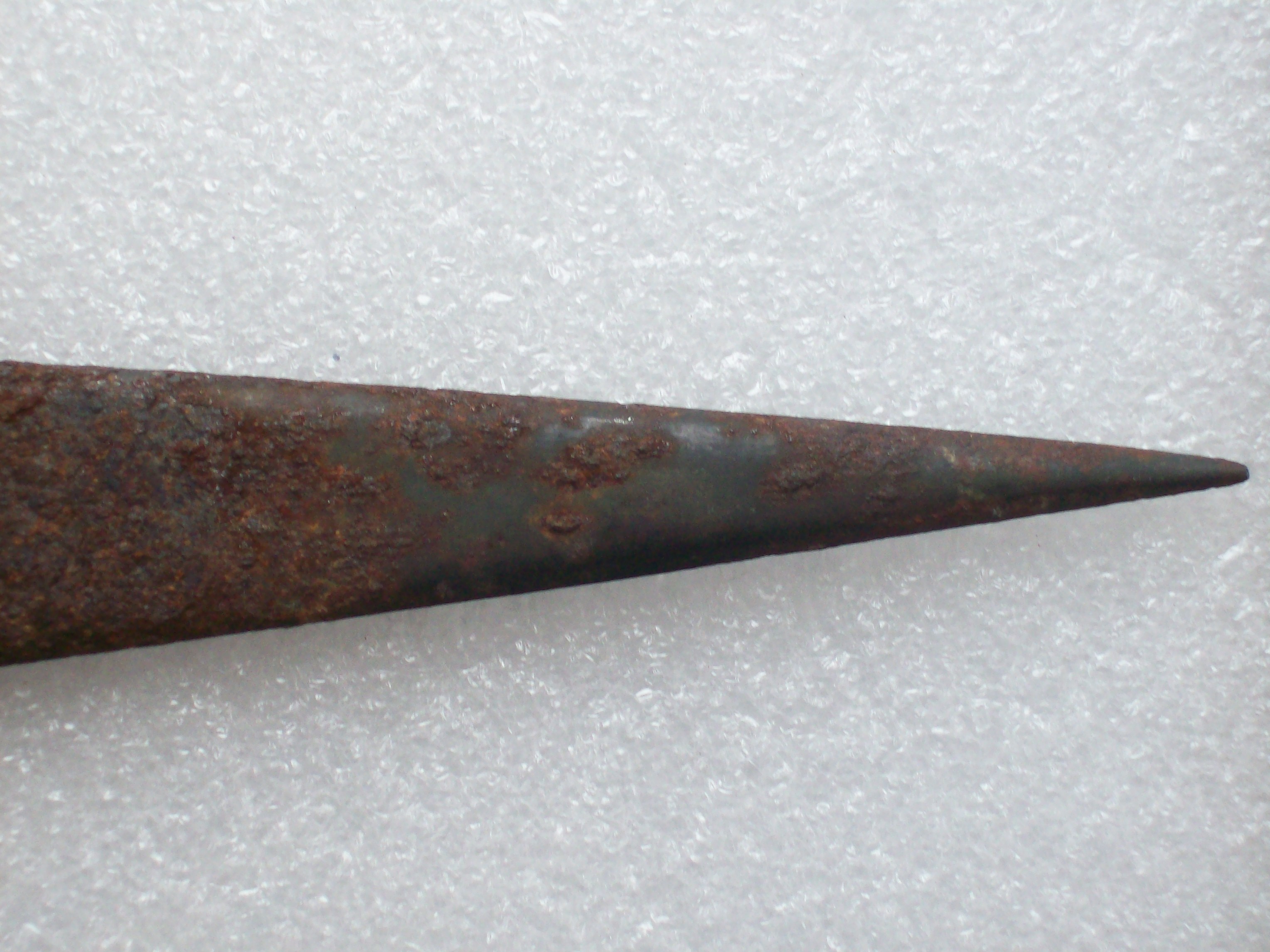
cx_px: 635
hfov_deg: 22.5
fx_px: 3192
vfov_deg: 17.0
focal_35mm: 87
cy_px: 476
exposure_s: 1/58.2
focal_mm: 14.3
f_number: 4.3
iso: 160
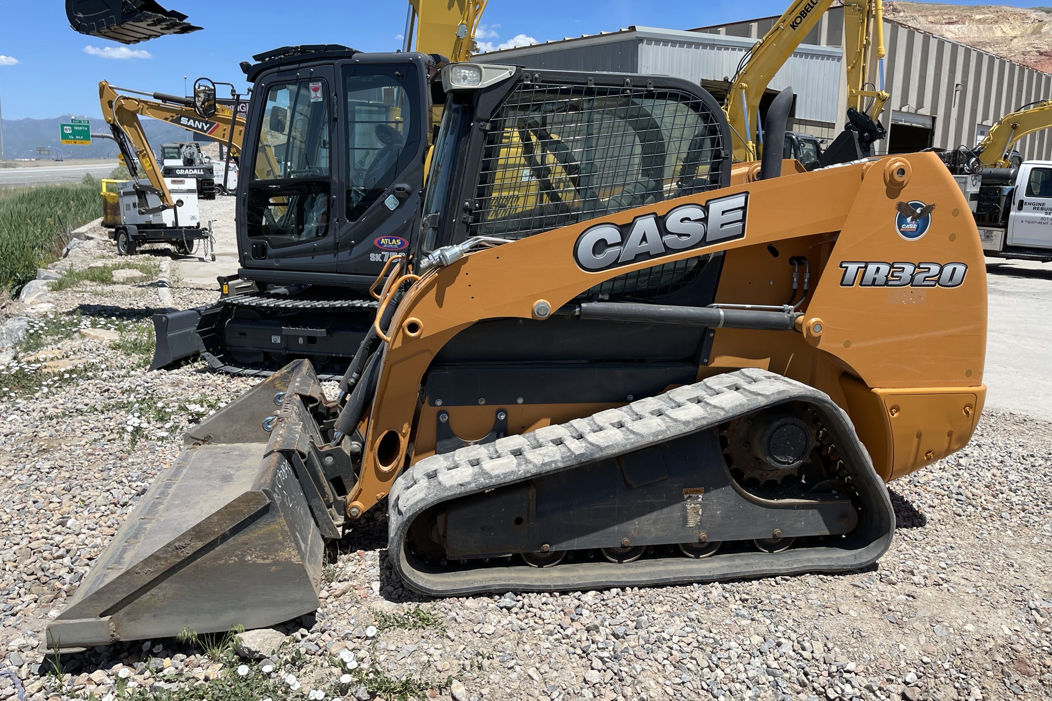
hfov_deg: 65.5
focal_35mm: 28
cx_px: 525
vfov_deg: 46.3
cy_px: 316
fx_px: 818
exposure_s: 1/3257
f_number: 1.6
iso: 32
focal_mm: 5.1
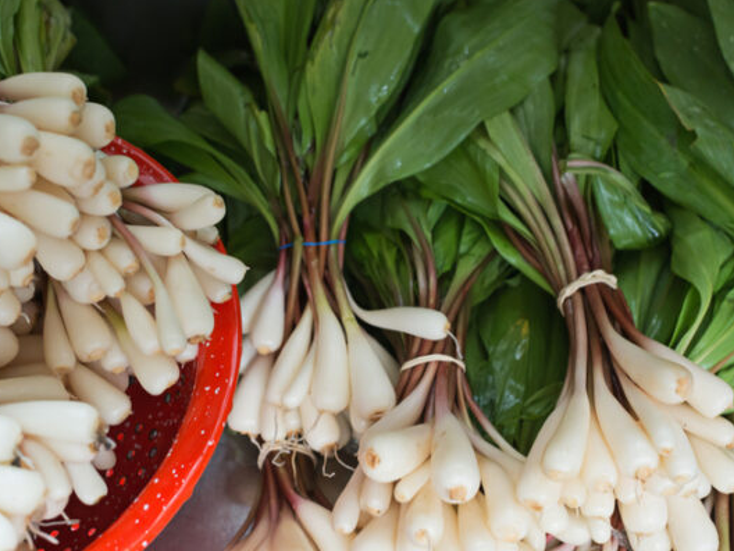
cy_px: 285
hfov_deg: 38.9
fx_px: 1039
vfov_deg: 29.7
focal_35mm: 49
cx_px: 357
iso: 1600
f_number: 5.6
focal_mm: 35
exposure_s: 1/30
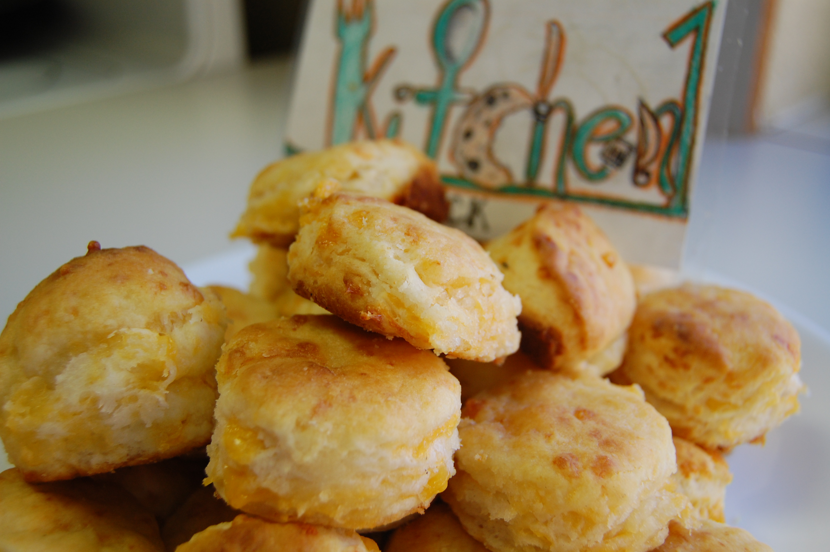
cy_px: 276
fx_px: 898
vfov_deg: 34.1
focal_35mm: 39
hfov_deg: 49.6
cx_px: 415
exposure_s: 1/60
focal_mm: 26
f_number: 5
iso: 400
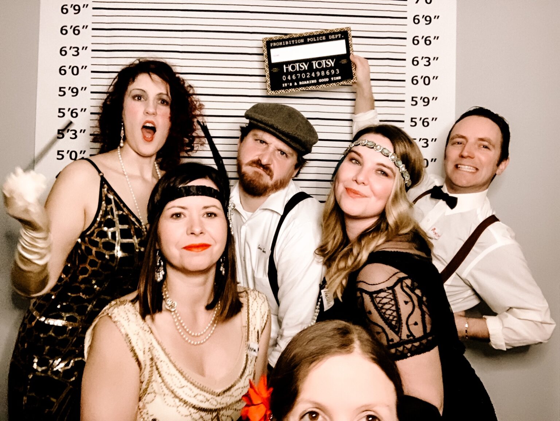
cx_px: 280
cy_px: 210
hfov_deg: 56.8
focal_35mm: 32
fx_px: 518
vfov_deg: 44.2
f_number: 2.2
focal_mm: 2.87
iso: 400
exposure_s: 1/40
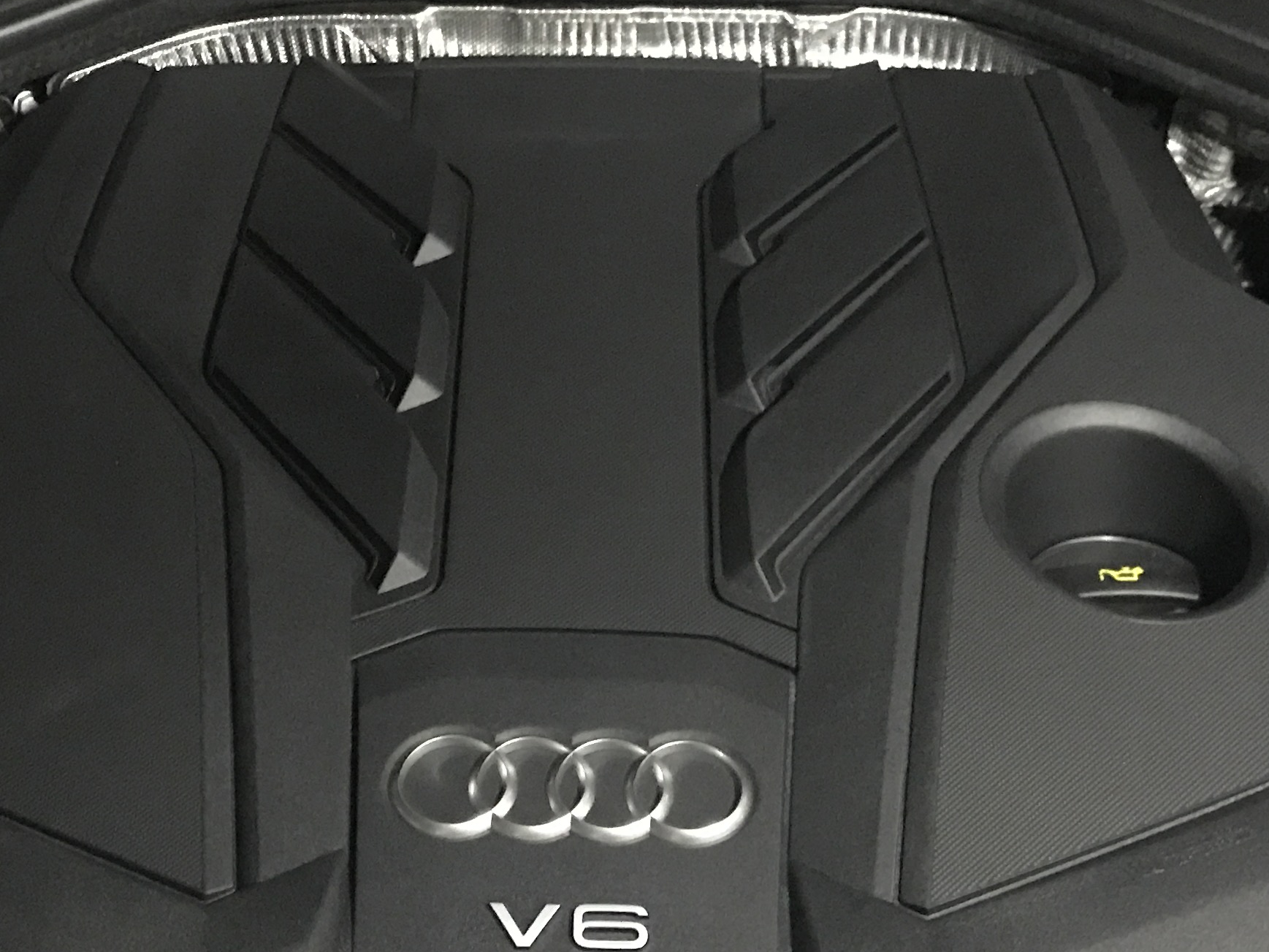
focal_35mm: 65
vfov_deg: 22.5
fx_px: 2383
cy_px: 632
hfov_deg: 29.8
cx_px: 608
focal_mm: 3.99
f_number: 1.8
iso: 200
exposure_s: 1/4
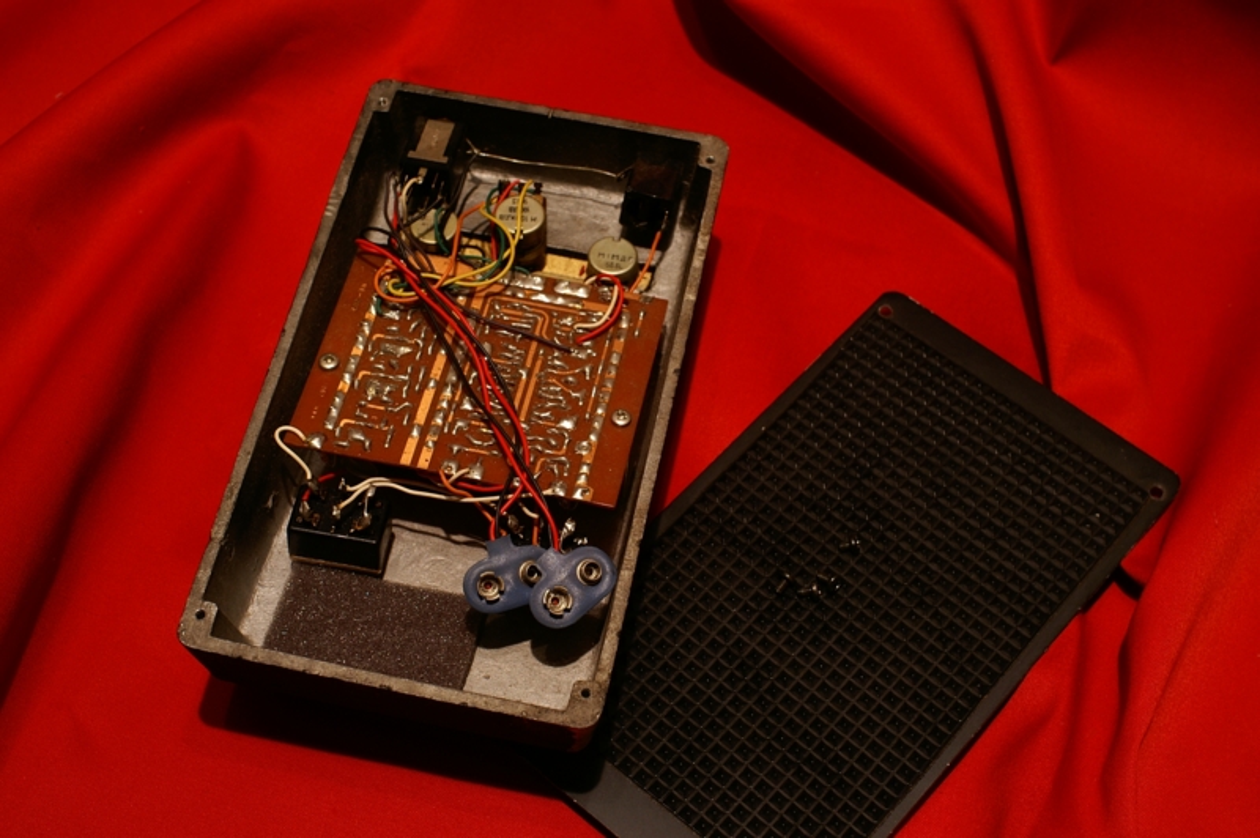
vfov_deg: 25.7
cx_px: 630
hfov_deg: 37.9
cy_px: 419
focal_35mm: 52
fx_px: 1836
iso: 200
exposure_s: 1/1.67
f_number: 7.1
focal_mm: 35
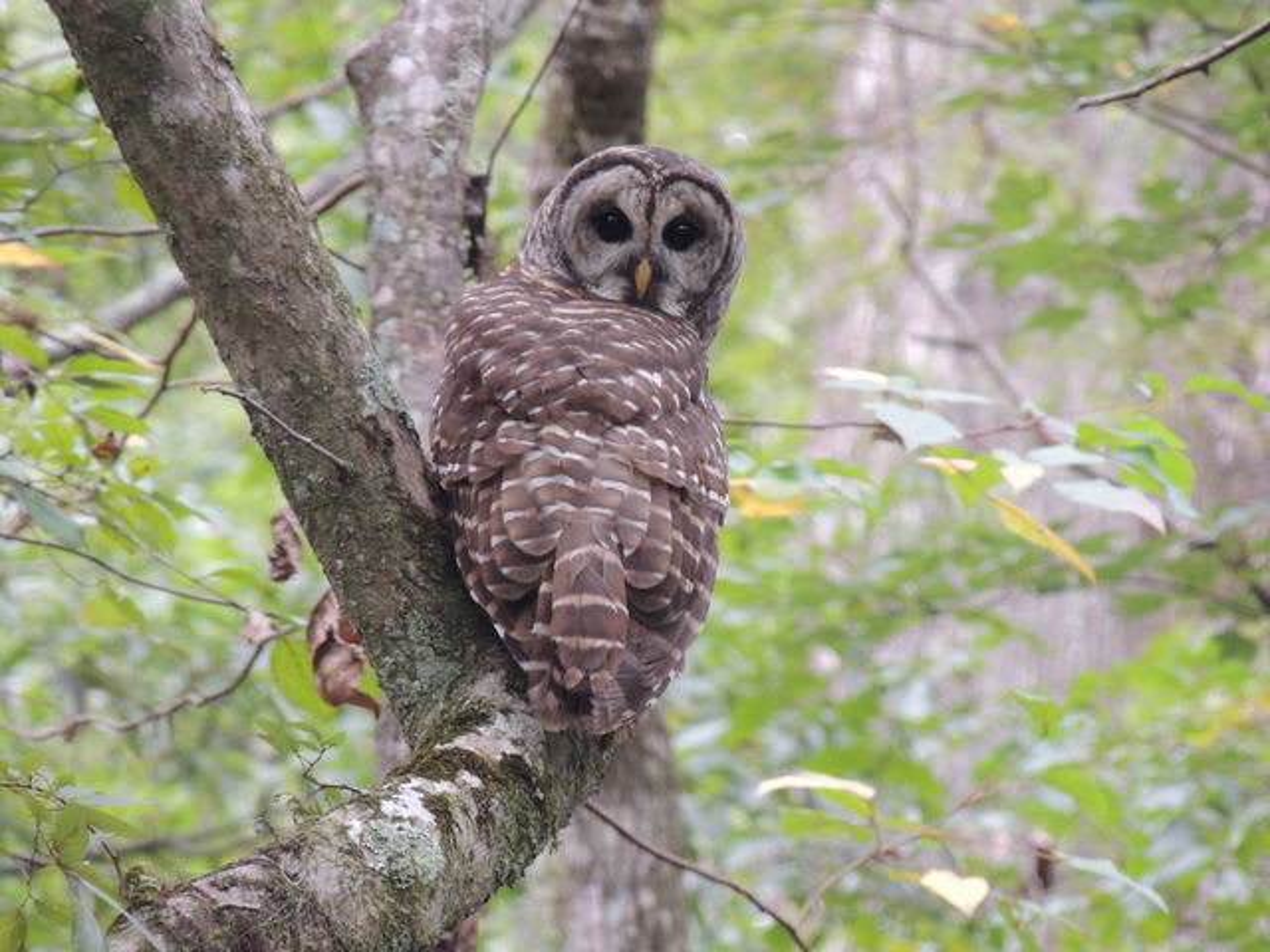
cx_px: 635
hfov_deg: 3.6
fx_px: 20179
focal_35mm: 550
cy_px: 476
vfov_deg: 2.7
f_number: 4.9
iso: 640
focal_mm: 98.1
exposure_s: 1/60
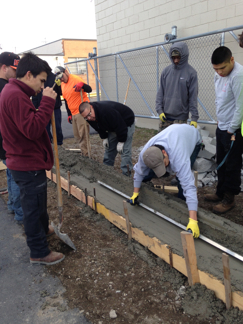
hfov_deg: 42.9
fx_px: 309
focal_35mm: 33
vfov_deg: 55.4
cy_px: 162
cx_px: 122
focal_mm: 4.12
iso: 50
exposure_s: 1/145
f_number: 2.4
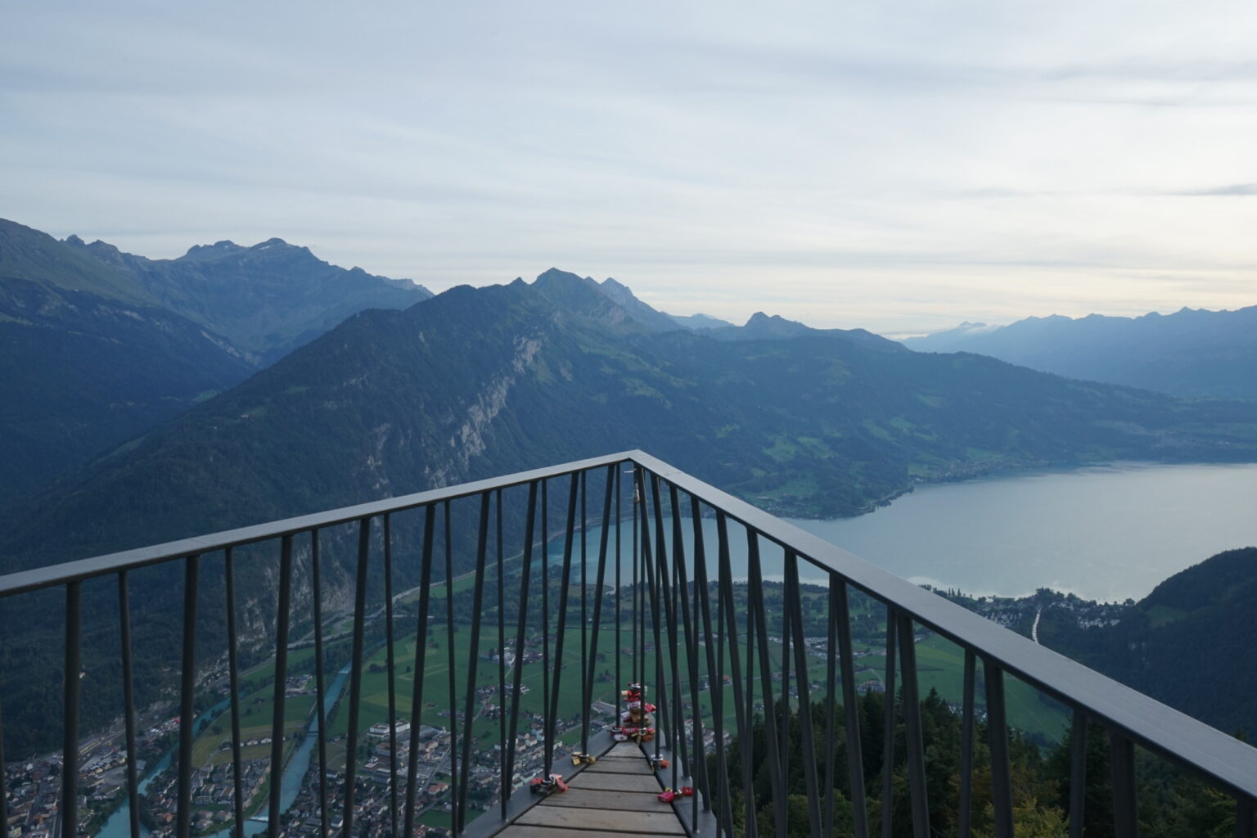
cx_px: 628
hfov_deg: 65.5
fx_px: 978
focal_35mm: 28
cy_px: 419
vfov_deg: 46.4
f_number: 19
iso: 400
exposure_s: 1/60
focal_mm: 28
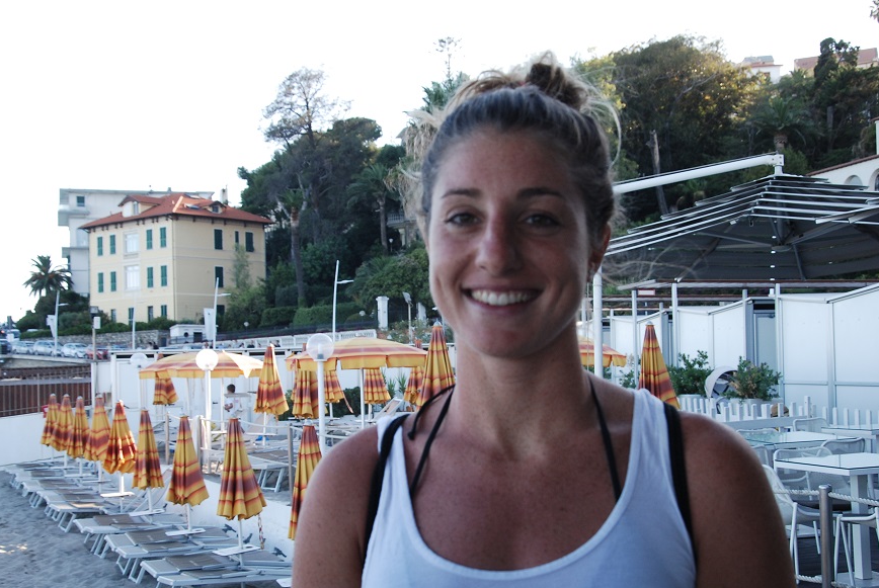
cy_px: 338
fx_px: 1124
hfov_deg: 42.7
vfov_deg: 29.3
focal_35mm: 46
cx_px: 432
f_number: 6.3
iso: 250
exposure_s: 1/160
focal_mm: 26
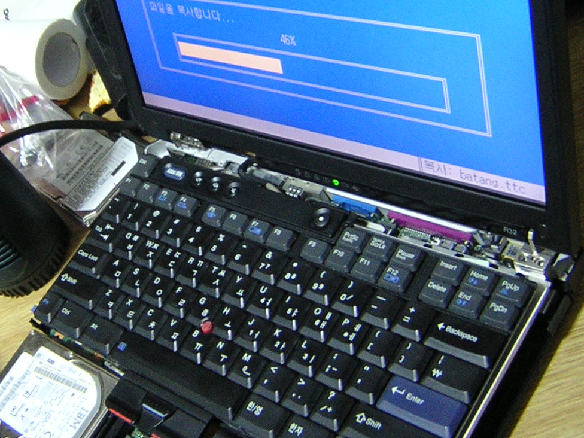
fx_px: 995
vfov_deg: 24.7
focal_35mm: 59
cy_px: 134
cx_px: 162
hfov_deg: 32.2
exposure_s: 1/3.4
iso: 400
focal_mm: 4.7
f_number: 2.6
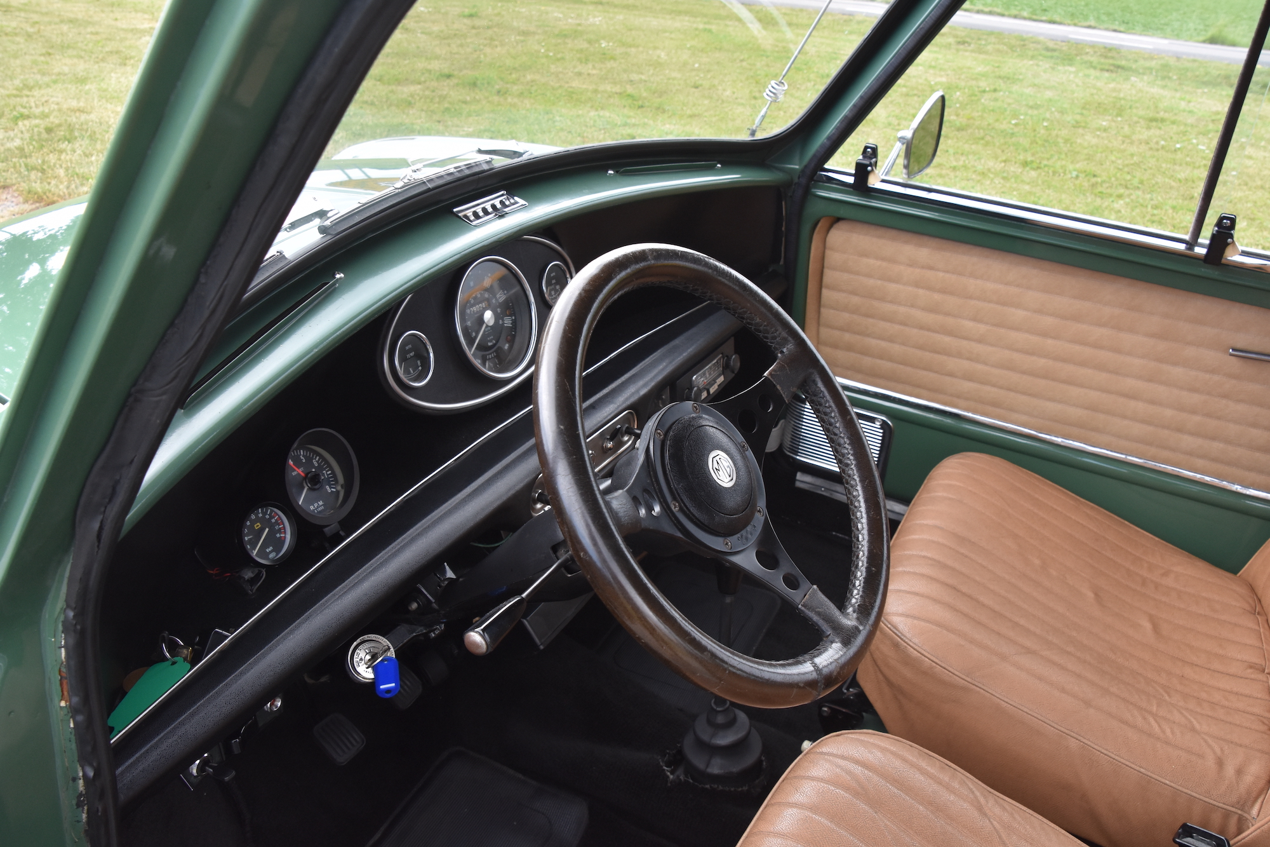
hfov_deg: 67.4
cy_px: 424
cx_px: 635
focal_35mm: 27
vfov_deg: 47.9
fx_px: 952
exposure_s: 1/250
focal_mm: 18
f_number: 8
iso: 800
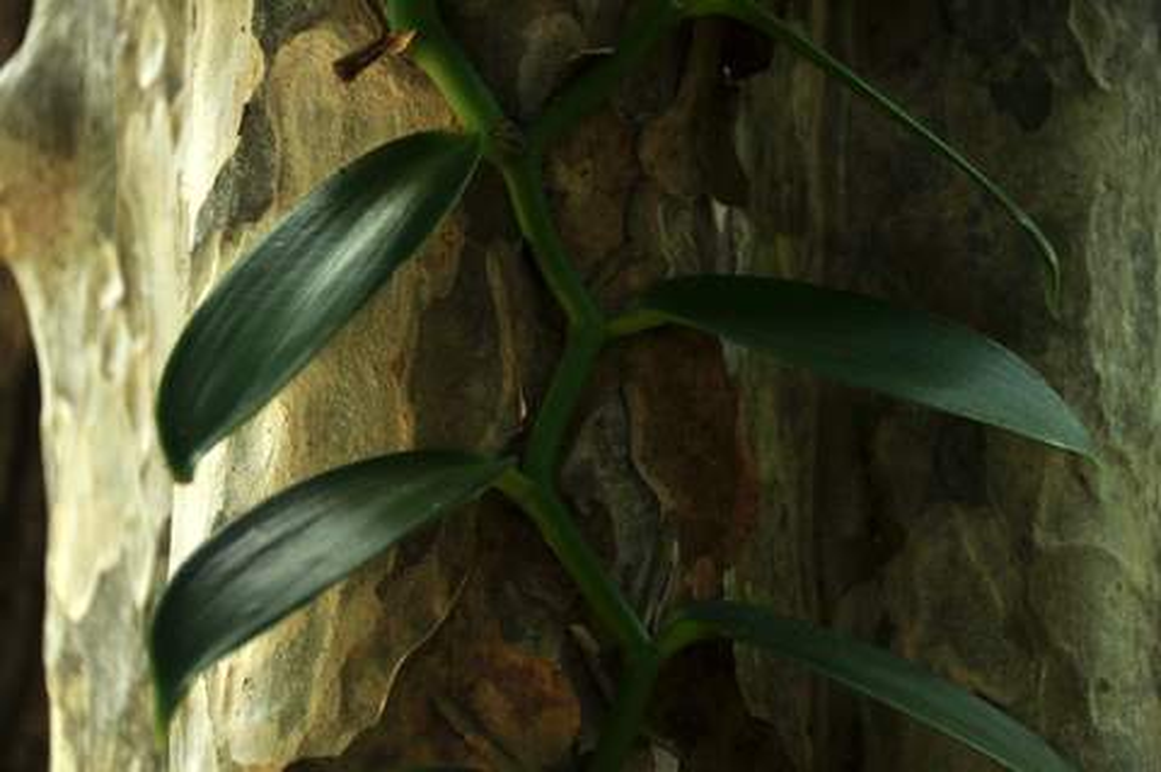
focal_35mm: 123
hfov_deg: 16.7
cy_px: 386
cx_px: 580
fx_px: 3963
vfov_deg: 11.1
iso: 200
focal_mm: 82
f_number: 5.6
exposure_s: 1/50
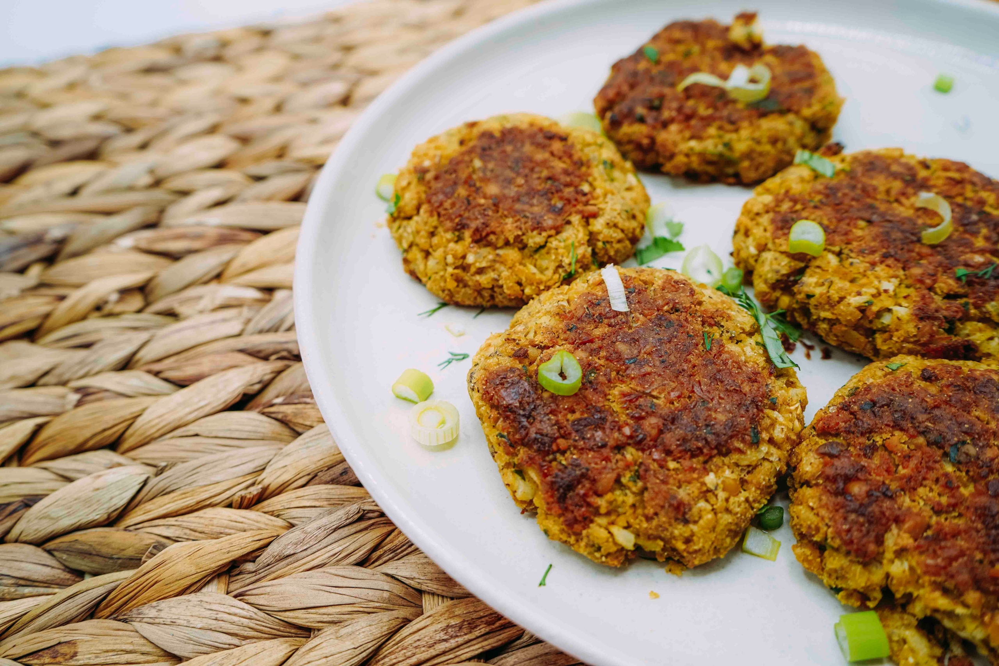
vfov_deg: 45.0
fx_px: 805
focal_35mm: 29
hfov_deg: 63.7
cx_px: 500
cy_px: 333
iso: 100
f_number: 5.6
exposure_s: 1/60
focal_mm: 29
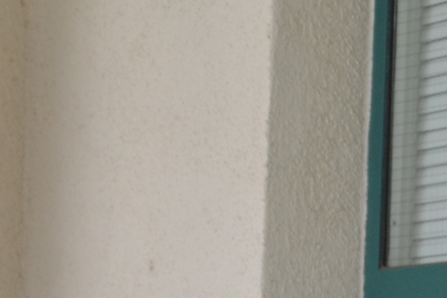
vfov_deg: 5.3
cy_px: 575
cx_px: -731
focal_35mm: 254
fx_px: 3154
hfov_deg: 7.4
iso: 280
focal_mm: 32
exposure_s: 1/60
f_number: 8
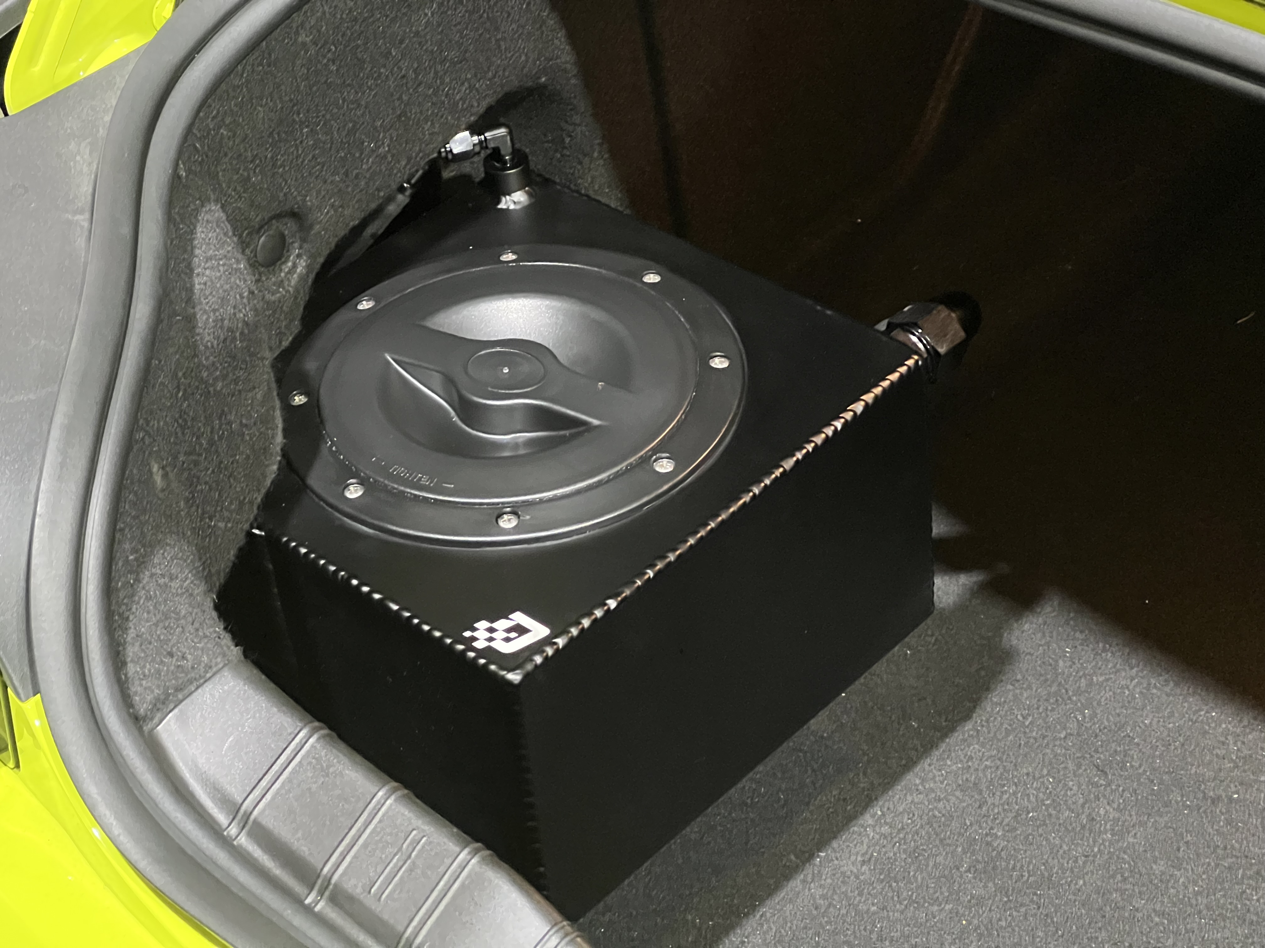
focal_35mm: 77
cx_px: 632
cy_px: 474
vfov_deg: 19.1
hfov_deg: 25.3
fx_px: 2814
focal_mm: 9
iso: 1600
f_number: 2.8
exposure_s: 1/20
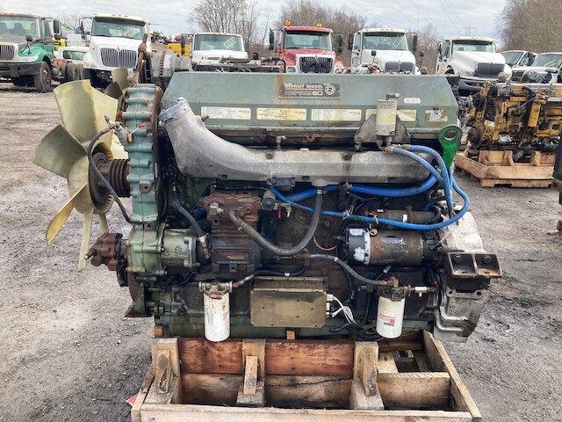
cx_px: 281
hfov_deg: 63.4
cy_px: 211
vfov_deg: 49.7
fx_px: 455
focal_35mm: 28
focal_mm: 3.99
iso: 20
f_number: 1.8
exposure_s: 1/432
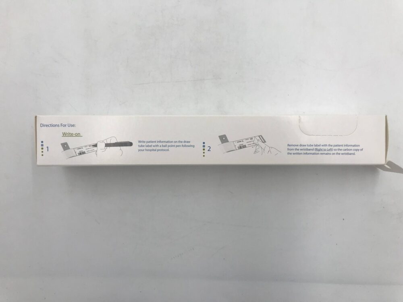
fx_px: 326
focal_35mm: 28
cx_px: 202
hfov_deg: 63.4
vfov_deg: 49.7
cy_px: 151
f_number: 1.8
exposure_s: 1/195
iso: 20
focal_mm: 3.99
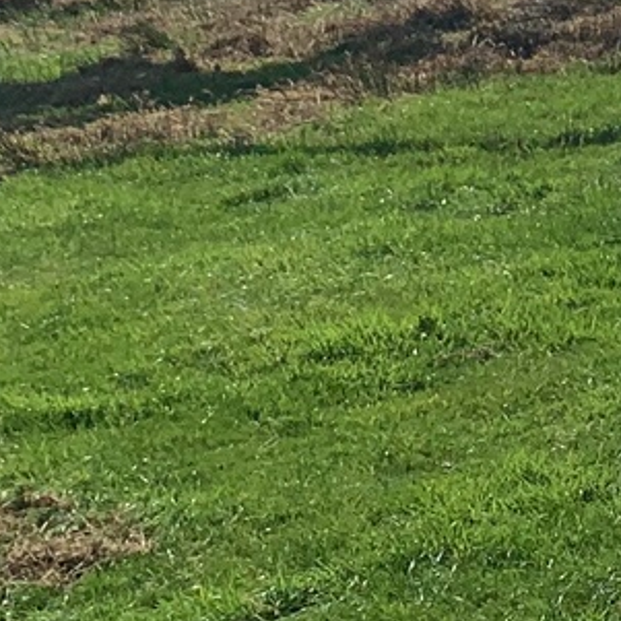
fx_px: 3126
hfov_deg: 10.9
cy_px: -481
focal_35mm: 154
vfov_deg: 10.7
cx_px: 939
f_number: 1.8
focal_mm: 4.25
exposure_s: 1/5714
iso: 25
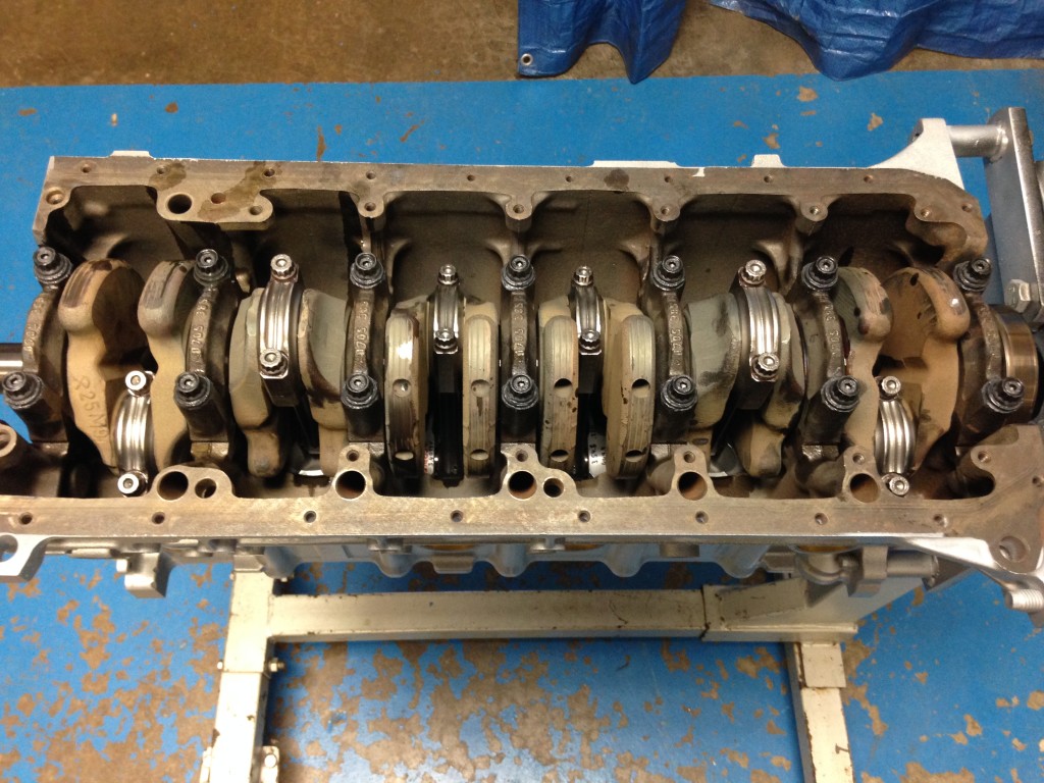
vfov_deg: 42.9
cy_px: 392
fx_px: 995
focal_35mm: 33
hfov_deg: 55.4
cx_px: 522
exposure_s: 1/20
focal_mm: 4.12
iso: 250
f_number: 2.4
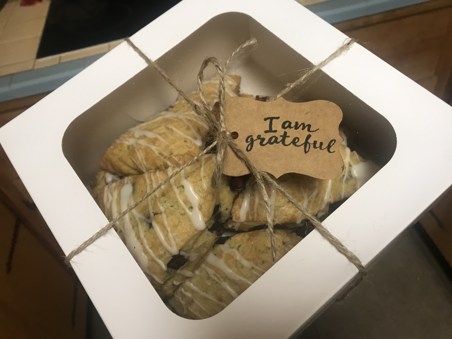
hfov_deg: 63.4
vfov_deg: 49.7
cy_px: 170
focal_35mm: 28
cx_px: 226
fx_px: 366
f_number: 1.8
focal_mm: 3.99
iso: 40
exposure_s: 1/23
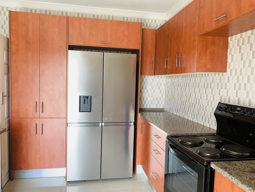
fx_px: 192
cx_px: 128
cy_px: 96
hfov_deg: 67.3
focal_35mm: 26
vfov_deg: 53.1
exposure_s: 1/121
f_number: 1.8
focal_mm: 4.25
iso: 80
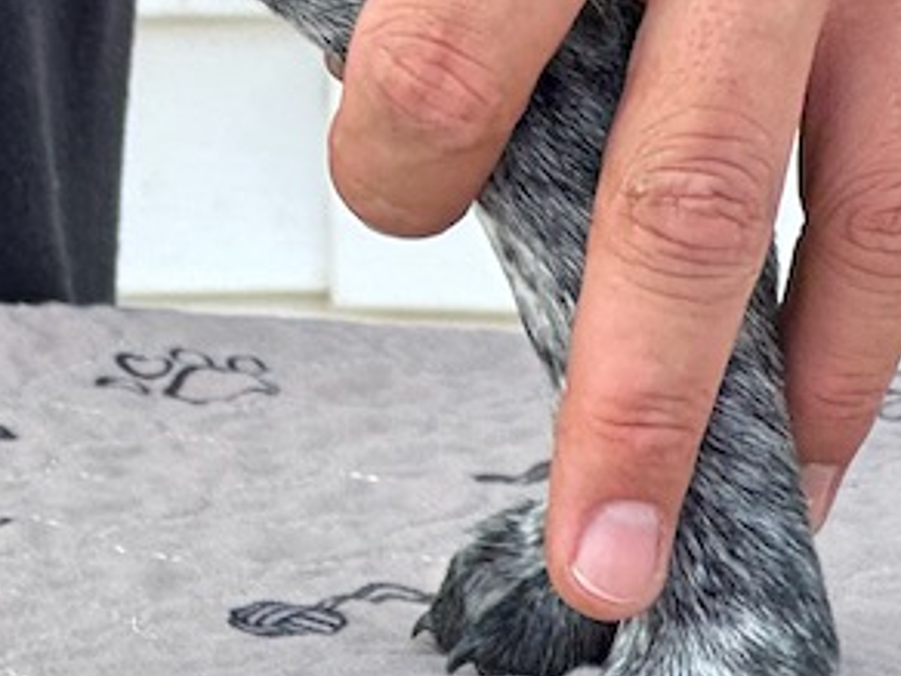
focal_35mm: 338
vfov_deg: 4.3
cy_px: -599
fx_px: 8798
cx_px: -892
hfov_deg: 5.7
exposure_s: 1/188
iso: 32
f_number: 2.8
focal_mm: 9
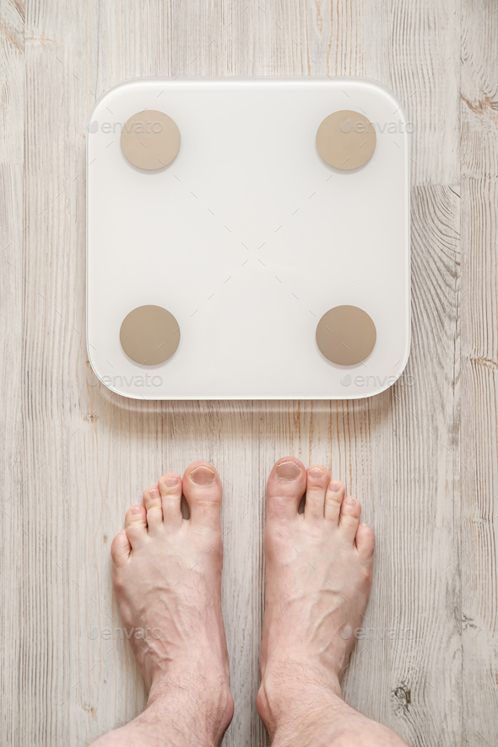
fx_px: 1100
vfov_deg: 37.5
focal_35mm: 53
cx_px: 249
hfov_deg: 25.5
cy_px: 374
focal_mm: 35
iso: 800
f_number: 4
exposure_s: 1/125
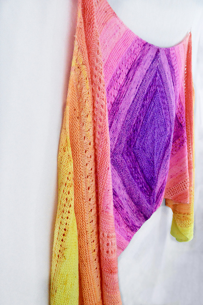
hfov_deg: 38.3
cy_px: 152
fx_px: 292
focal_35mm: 34
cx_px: 102
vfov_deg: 55.1
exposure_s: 1/60
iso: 6400
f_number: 20
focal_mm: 23
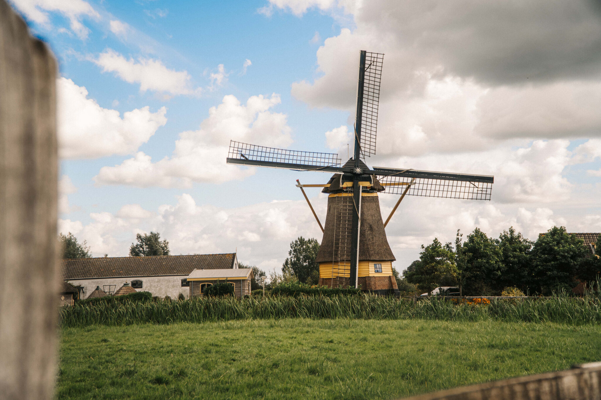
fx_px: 1002
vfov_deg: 22.6
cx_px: 300
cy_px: 200
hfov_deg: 33.4
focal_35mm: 60
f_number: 4
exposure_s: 1/800
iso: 100
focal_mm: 40
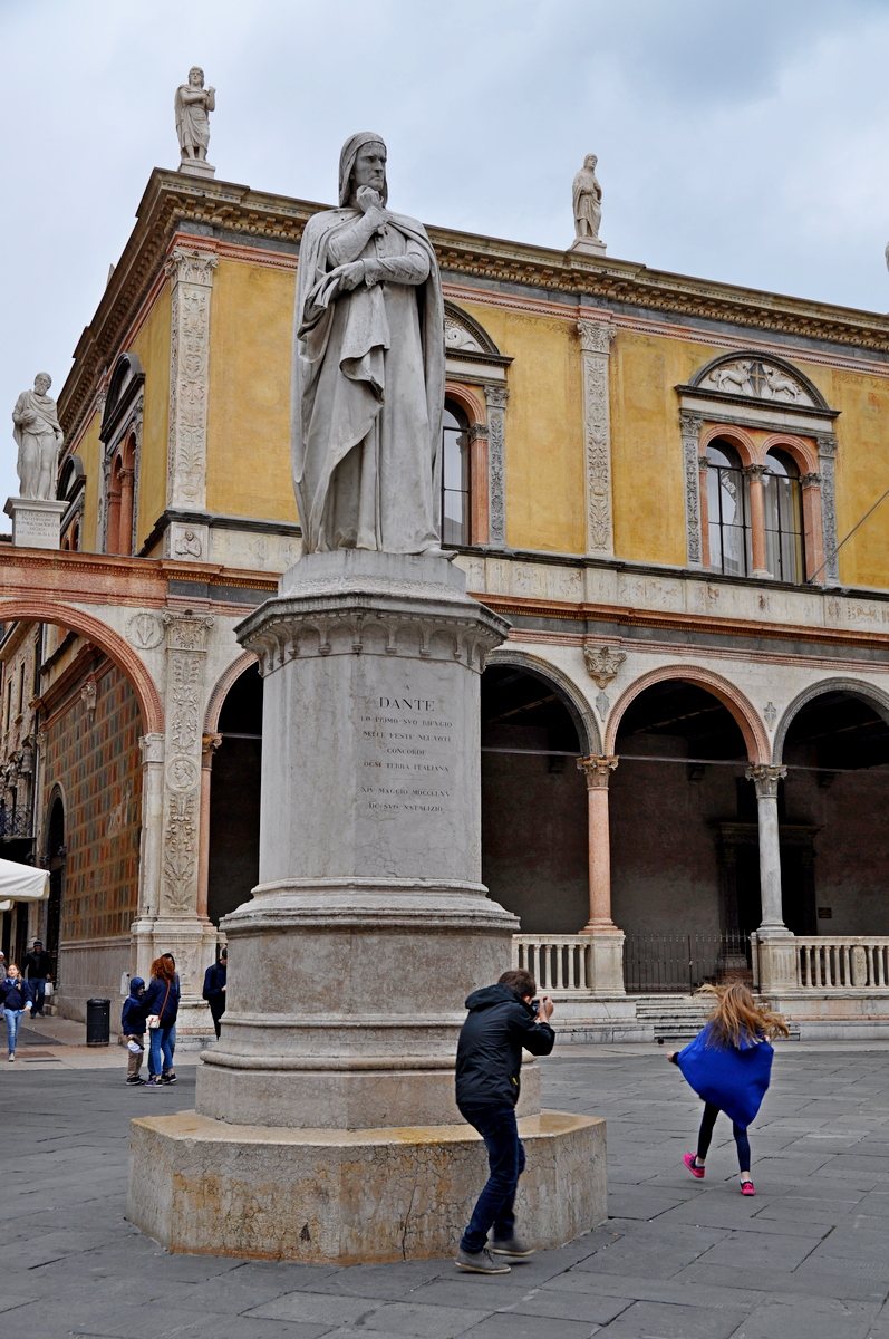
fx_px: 1448
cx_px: 444
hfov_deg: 34.1
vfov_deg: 49.6
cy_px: 670
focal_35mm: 39
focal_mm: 26
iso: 250
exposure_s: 1/125
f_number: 5.6
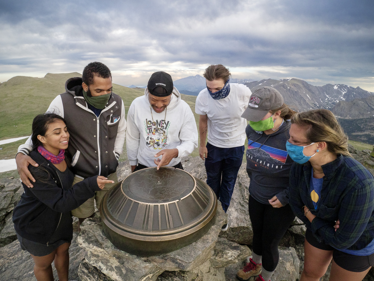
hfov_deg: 94.5
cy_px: 140
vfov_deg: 78.1
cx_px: 187
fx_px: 173
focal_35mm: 16
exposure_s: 1/250
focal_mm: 8
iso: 400
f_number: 10
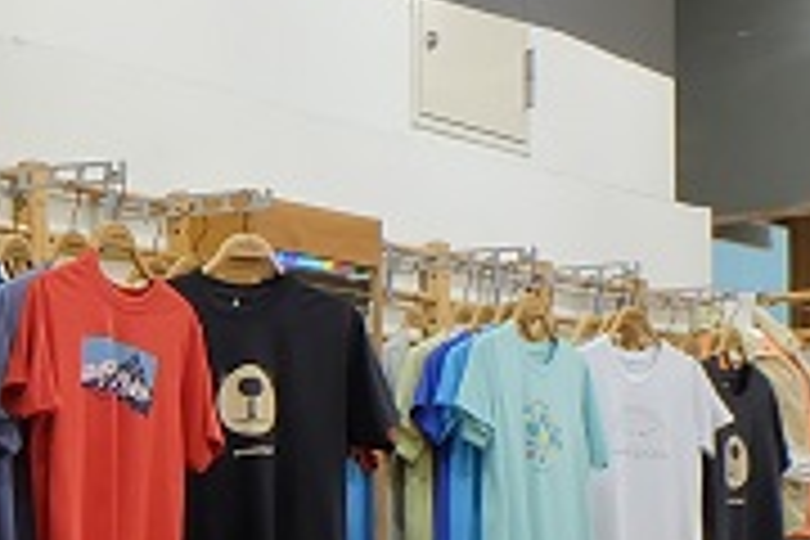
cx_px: -1044
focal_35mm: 133
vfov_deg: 10.1
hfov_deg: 12.5
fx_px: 2992
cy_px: 662
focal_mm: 16
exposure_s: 1/8
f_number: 8
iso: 800
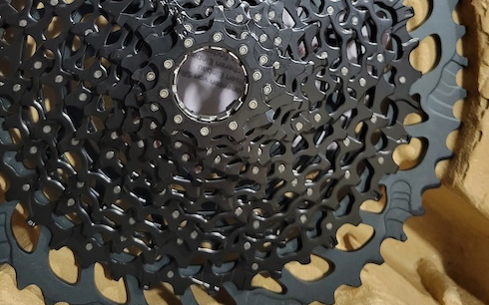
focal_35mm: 45
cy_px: 20
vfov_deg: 27.4
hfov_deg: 44.2
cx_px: 209
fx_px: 600
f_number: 1.8
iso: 400
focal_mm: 5.4
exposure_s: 1/40
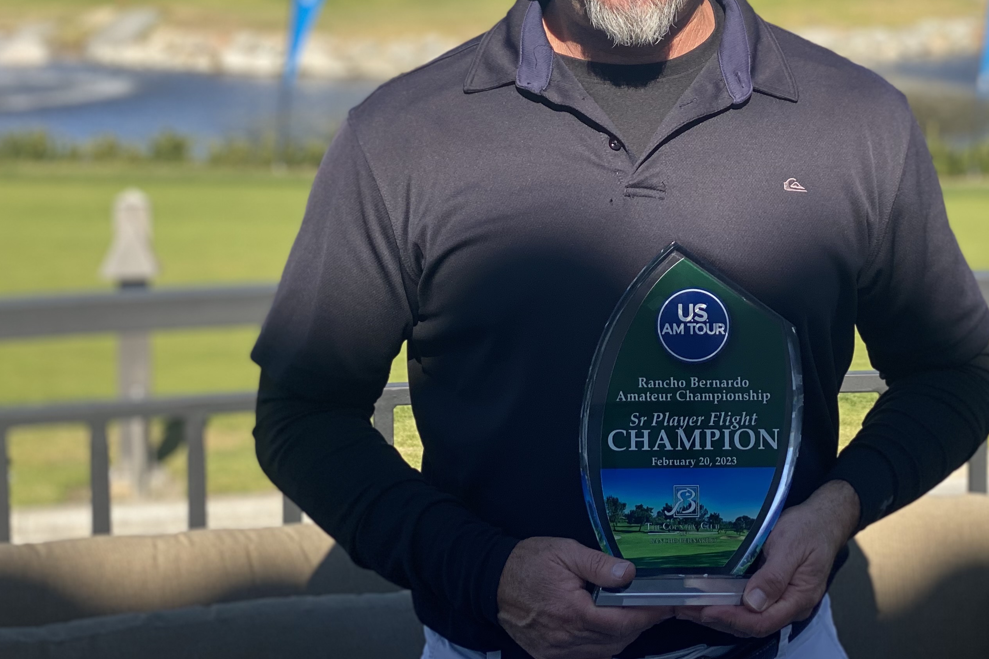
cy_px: 156
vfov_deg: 15.8
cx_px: 681
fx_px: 2362
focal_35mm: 86
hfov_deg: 23.5
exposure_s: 1/1142
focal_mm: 6
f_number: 2
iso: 20
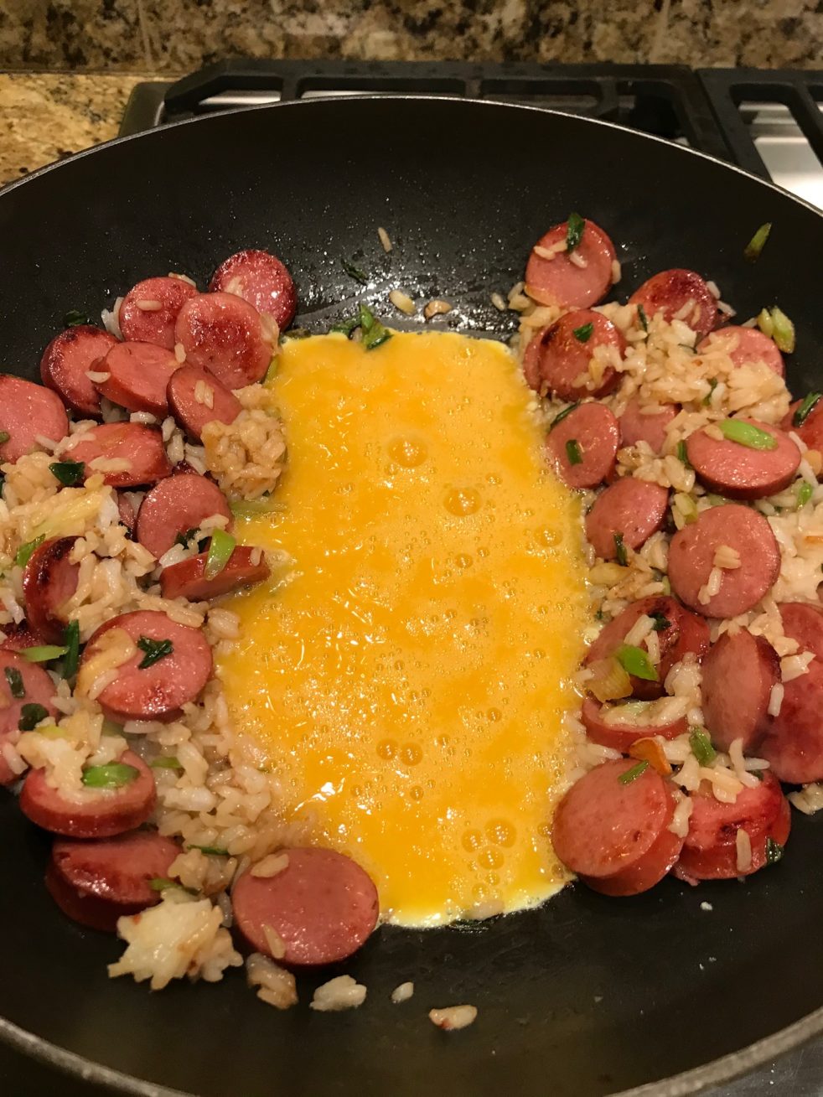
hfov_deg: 49.8
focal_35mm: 28
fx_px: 887
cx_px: 412
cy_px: 548
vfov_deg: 63.4
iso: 40
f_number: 1.8
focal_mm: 3.99
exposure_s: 1/30
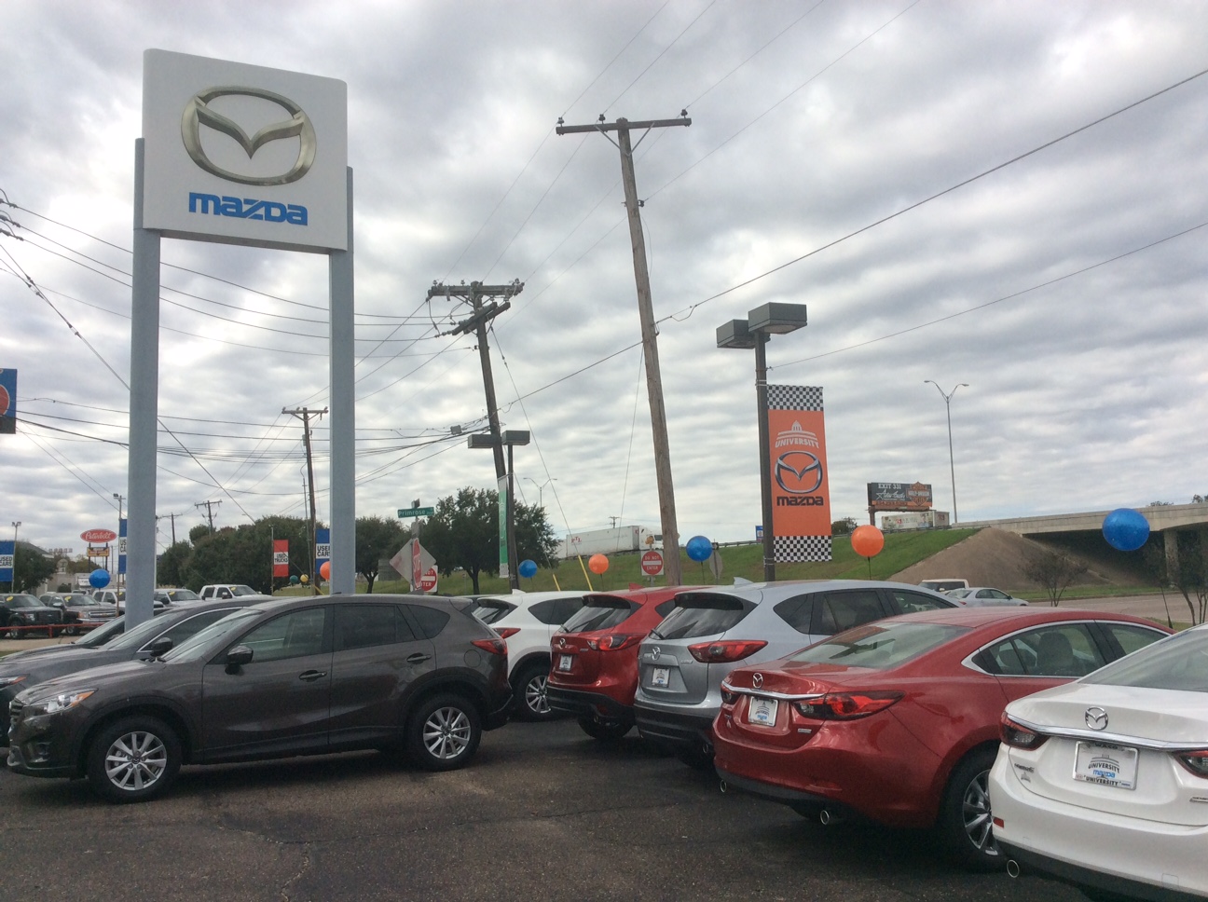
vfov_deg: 44.1
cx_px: 604
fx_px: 1115
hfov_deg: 56.9
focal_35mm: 32
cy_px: 451
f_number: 2.4
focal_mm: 3.3
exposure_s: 1/1192
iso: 32
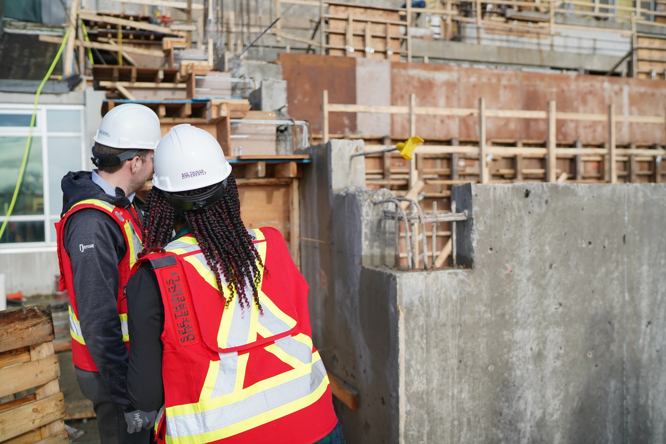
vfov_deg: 37.8
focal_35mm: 35
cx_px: 333
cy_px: 222
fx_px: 647
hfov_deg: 54.4
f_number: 2.8
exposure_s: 1/4000
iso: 320
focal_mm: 35
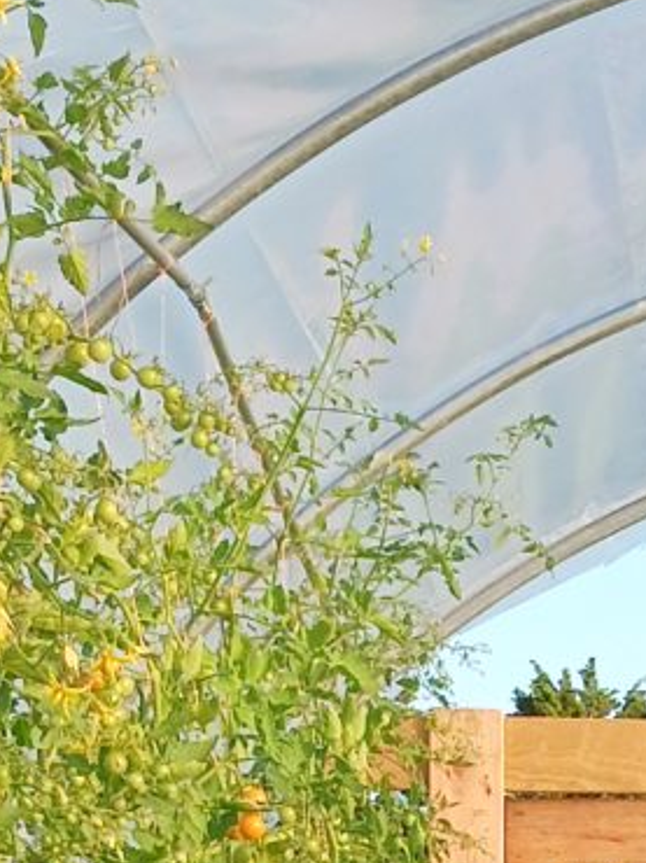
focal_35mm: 187
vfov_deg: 10.1
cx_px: 697
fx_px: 4658
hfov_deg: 7.9
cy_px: 1418
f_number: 1.8
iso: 25
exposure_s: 1/100
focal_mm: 4
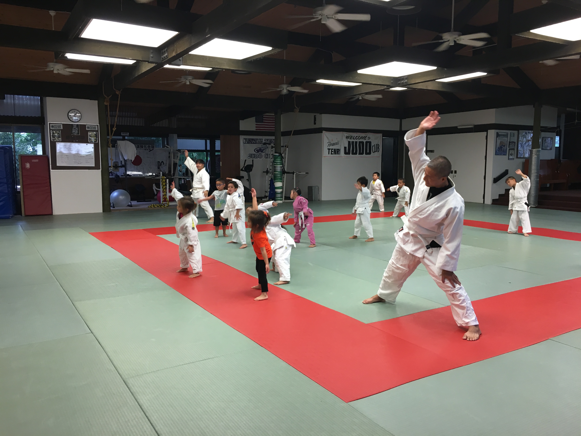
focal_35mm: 29
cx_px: 290
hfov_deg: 61.7
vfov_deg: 48.2
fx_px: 487
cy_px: 218
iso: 64
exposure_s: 1/30
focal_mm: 4.15
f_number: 2.2
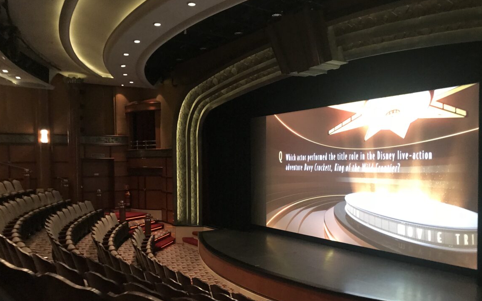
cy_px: 178
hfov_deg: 61.2
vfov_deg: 40.4
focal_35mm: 31
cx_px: 240
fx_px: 407
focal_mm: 3.99
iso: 100
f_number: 1.8
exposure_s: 1/6
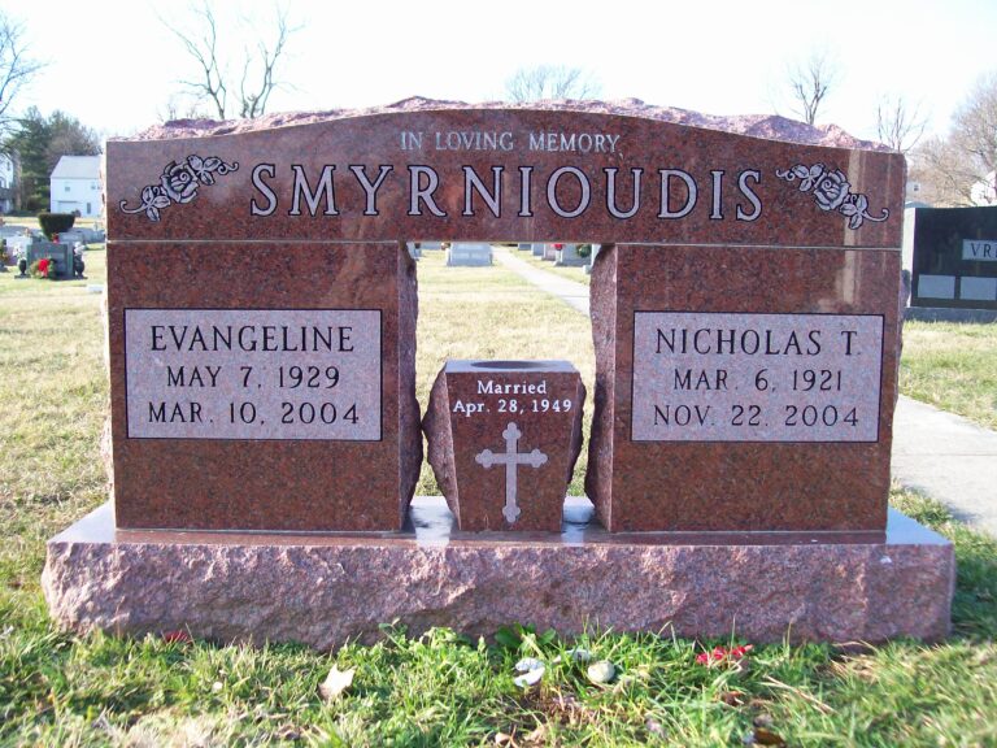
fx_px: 1037
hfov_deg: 51.4
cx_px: 498
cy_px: 374
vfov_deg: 39.7
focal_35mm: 36
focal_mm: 6
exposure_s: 1/214
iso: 80
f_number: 2.7
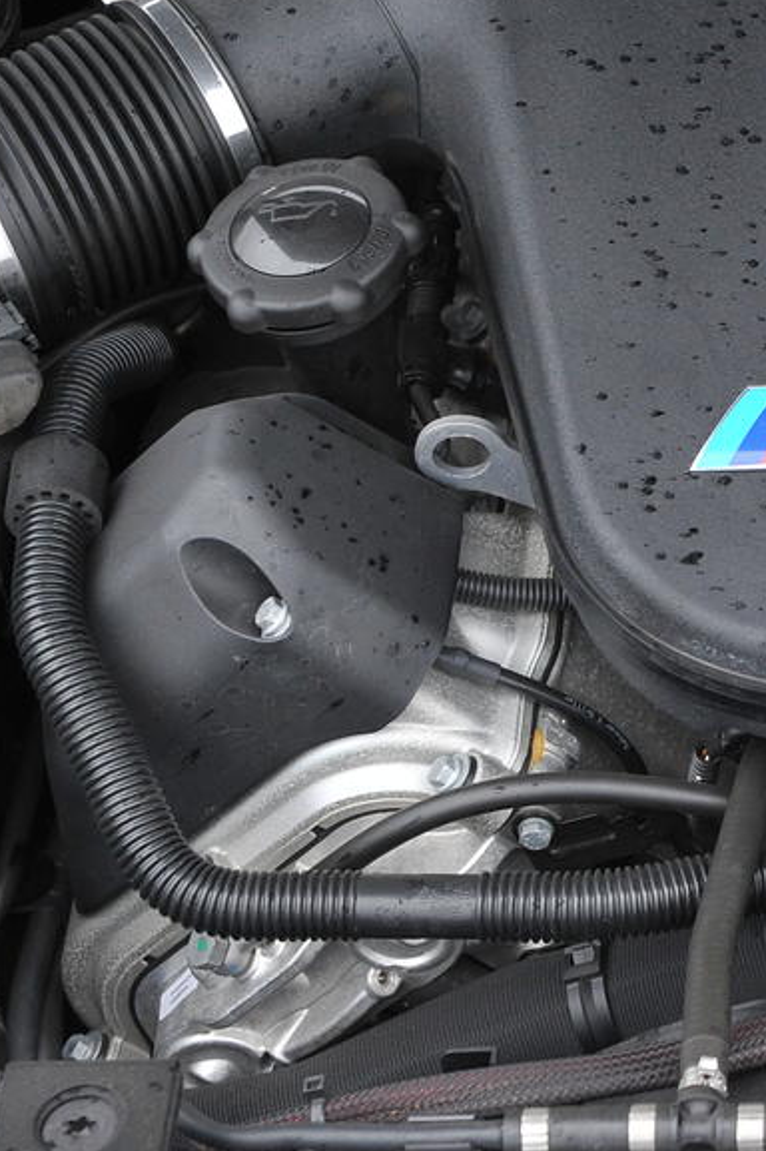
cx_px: 1055
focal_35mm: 130
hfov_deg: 10.3
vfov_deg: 15.7
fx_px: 4154
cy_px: 313
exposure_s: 1/250
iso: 800
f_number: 5
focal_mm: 50
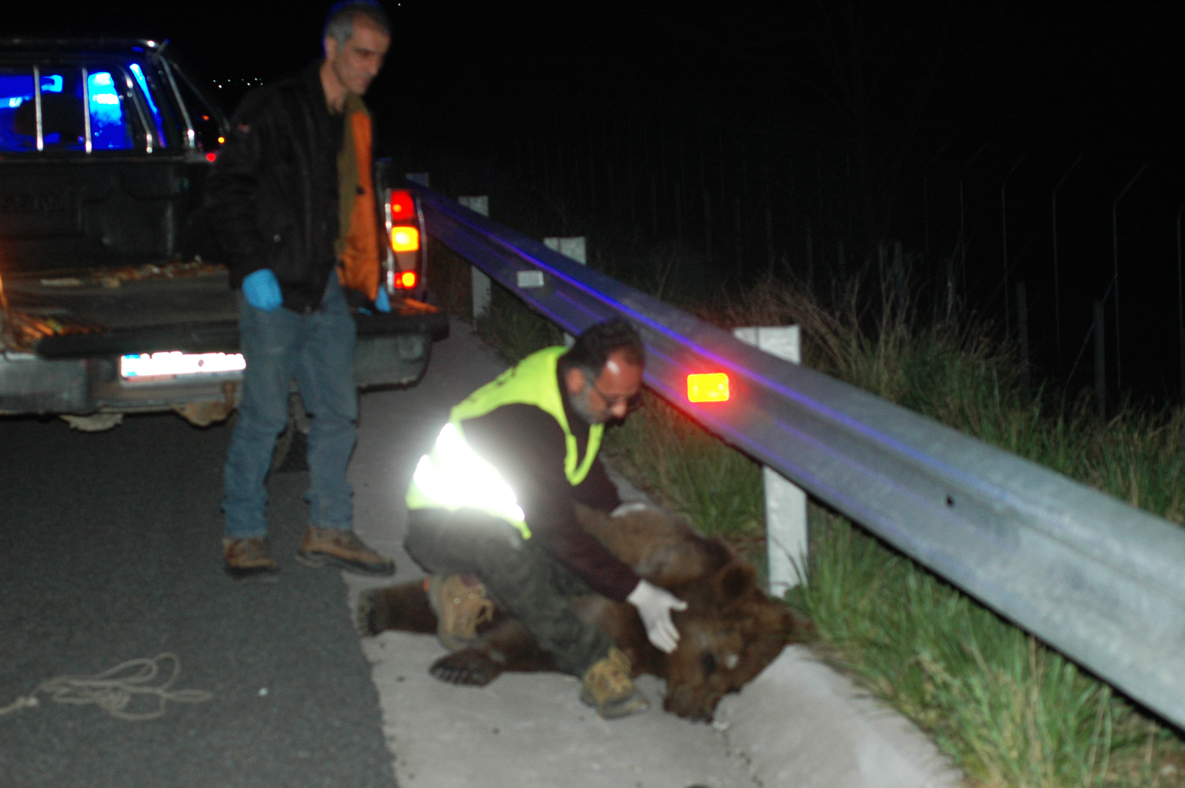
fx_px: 2467
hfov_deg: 27.0
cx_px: 592
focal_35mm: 75
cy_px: 394
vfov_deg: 18.1
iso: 500
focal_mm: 50
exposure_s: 1/60
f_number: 3.5
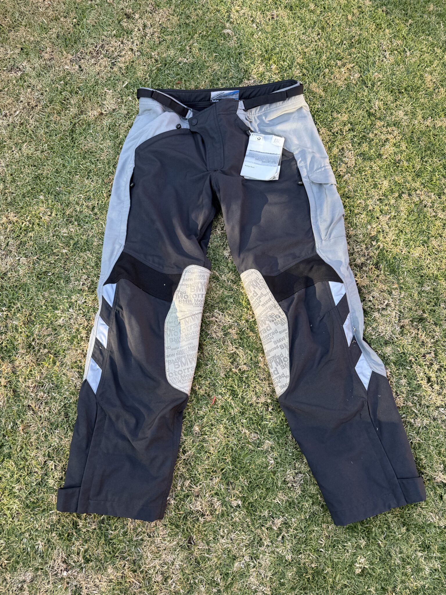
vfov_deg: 71.6
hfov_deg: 56.8
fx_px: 412
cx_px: 223
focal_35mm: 24
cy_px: 298
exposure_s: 1/319
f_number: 1.78
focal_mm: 6.76
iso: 100
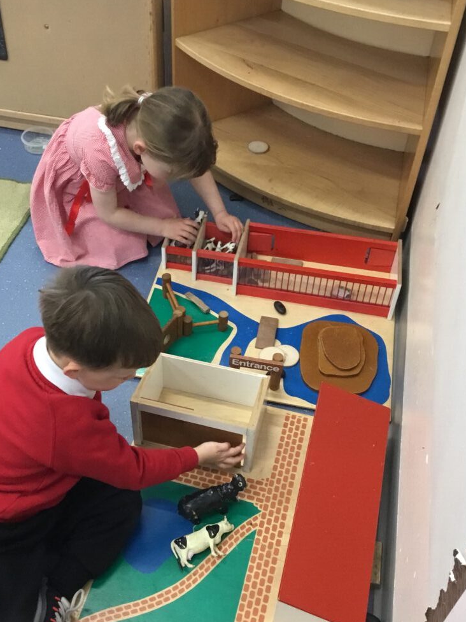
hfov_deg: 35.8
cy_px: 323
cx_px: 184
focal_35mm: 40
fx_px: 718
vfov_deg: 46.8
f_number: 2.4
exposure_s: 1/33
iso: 200
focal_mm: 3.3
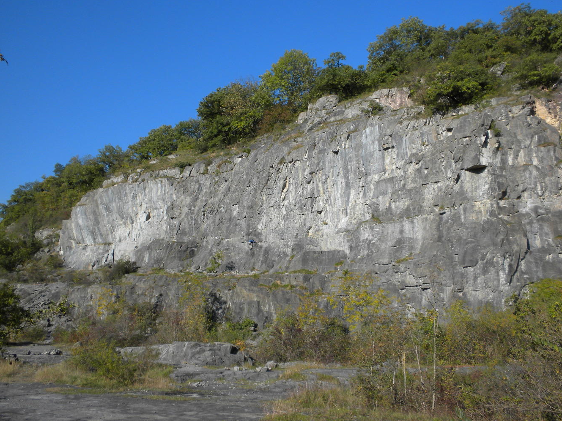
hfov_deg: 49.0
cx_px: 287
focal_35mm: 38
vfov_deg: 37.7
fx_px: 617
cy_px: 207
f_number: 10
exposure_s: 1/103
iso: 64
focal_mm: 6.6
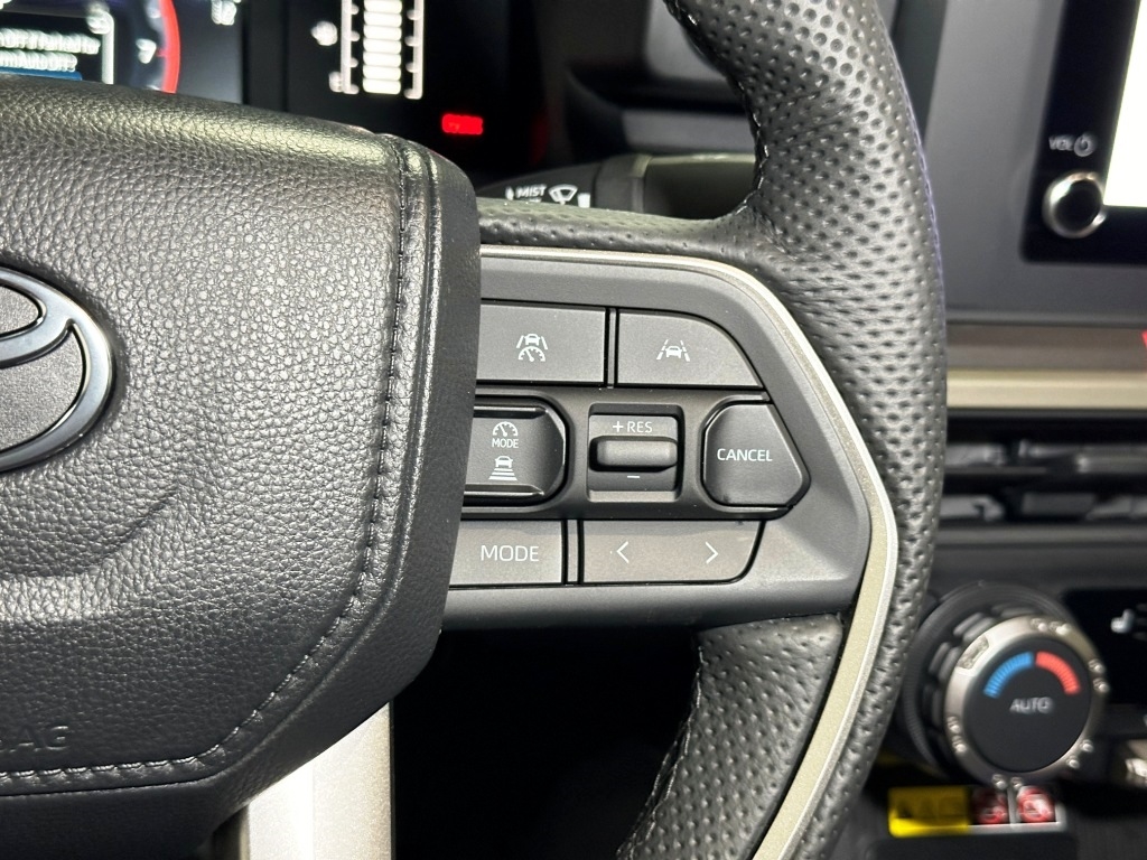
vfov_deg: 30.3
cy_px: 430
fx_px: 1590
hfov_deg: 39.7
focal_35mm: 48
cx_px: 574
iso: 500
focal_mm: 6.86
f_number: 1.78
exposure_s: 1/40
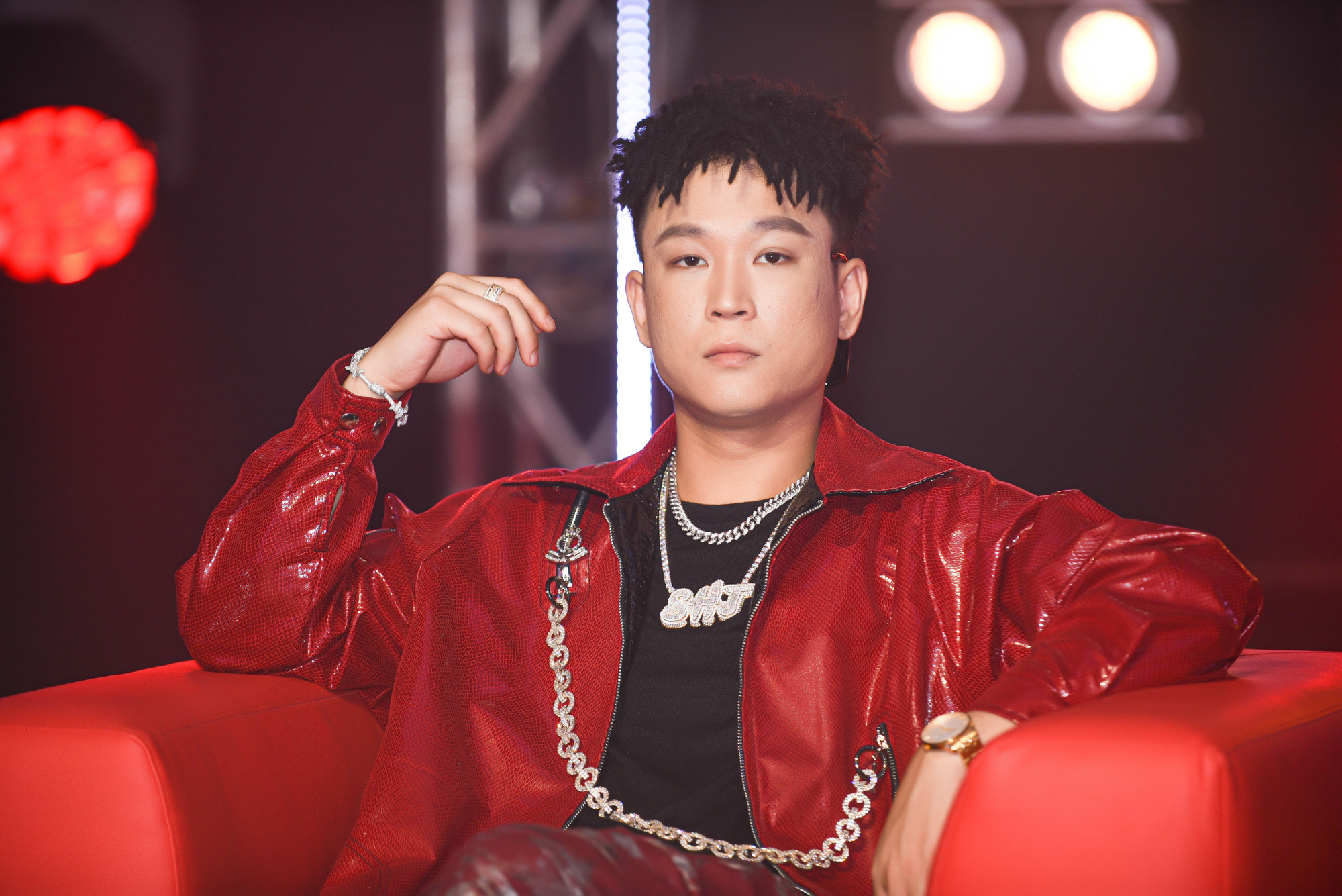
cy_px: 448
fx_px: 7085
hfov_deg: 10.8
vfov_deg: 7.2
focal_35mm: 190
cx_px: 671
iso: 400
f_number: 2.8
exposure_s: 1/200
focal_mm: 190
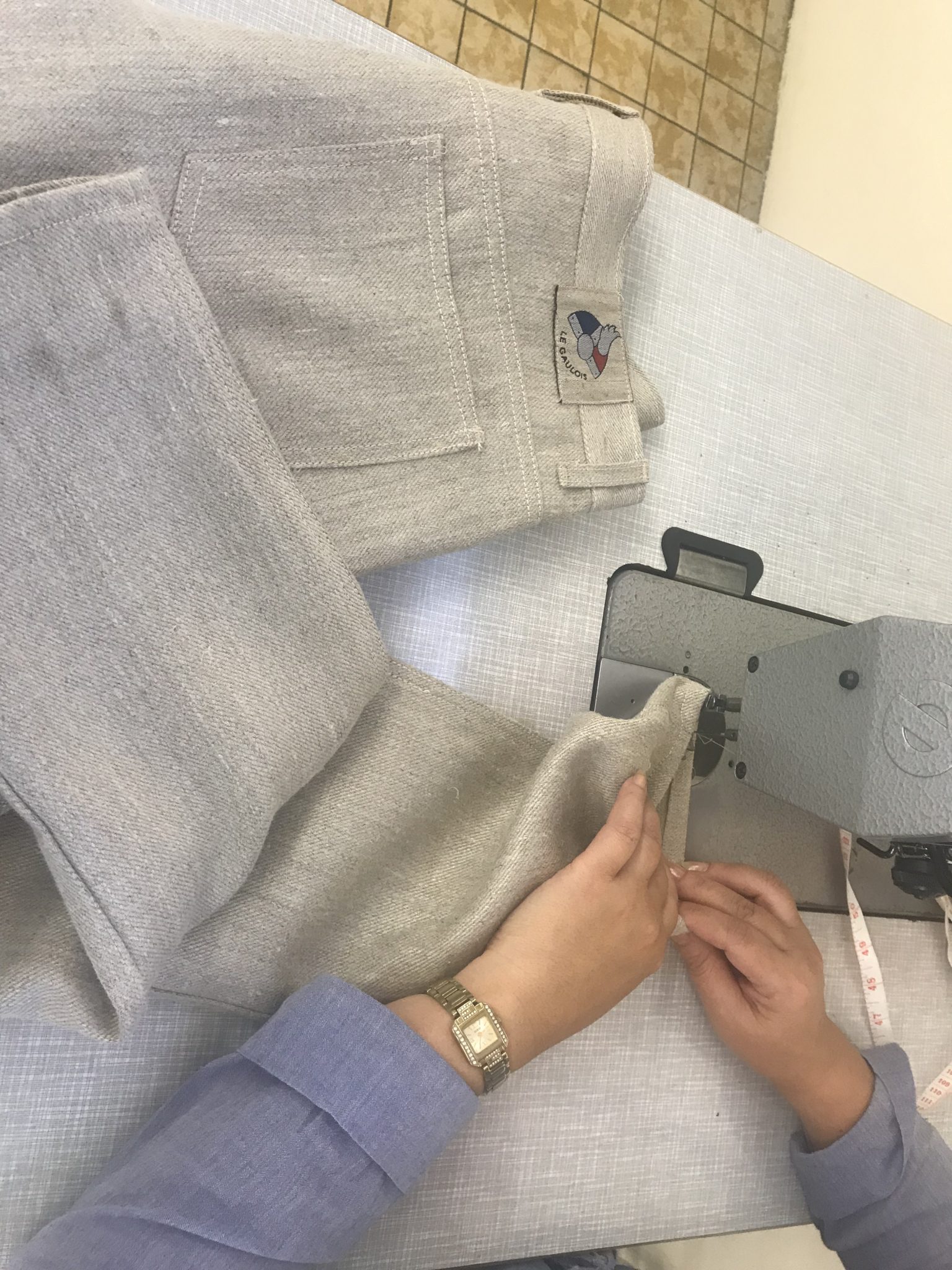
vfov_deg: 63.4
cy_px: 635
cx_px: 476
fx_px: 1027
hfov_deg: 49.7
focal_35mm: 28
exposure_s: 1/33
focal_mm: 3.99
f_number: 1.8
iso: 32
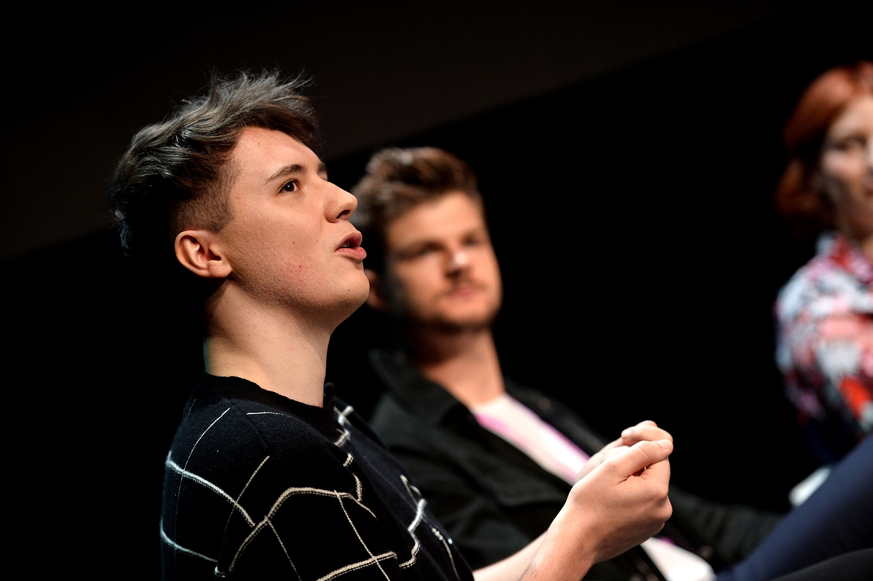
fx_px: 3878
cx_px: 436
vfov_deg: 8.6
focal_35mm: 160
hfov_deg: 12.8
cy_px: 290
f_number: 2.8
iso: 2000
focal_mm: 160
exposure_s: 1/200
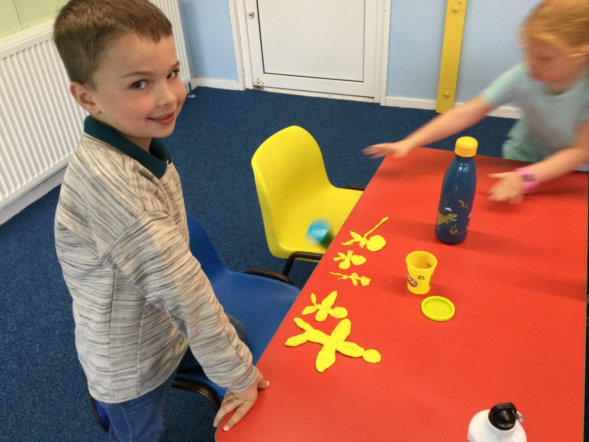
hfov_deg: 58.4
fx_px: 527
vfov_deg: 45.4
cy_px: 221
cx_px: 294
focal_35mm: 31
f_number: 2.4
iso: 125
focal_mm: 3.3
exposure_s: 1/33
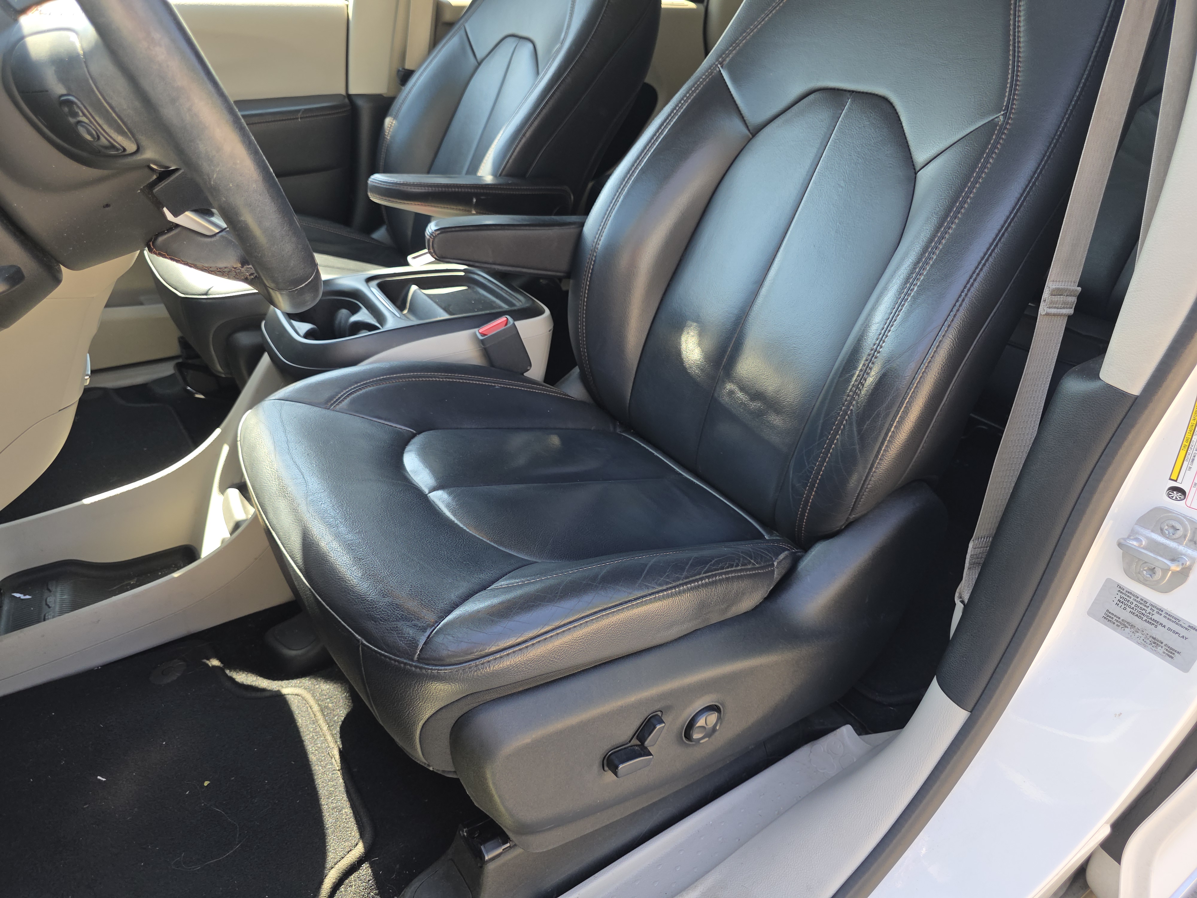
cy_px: 449
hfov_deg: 73.9
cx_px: 598
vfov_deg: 58.9
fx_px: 795
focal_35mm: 23
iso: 40
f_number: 1.7
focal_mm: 6.3
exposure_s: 1/180
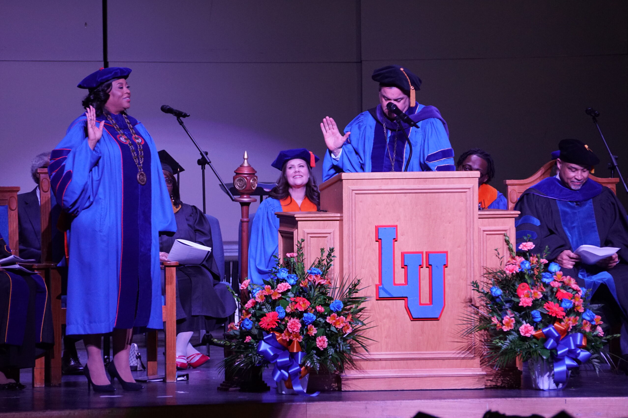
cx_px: 315
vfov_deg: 4.6
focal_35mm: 301
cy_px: 209
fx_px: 5250
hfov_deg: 6.8
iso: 1600
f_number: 5
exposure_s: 1/320
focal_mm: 200
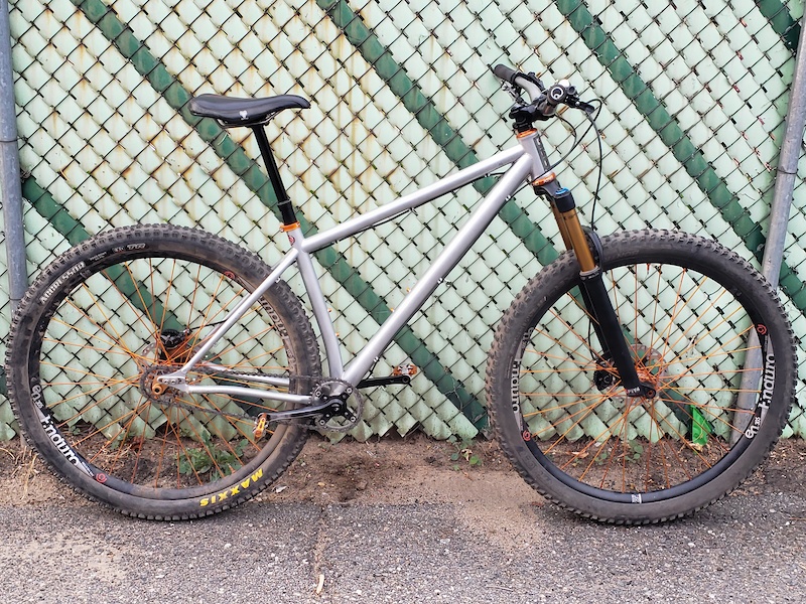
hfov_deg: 67.3
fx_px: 605
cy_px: 302
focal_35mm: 26
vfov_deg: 53.1
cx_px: 403
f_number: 2.4
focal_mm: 4.3
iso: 64
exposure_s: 1/60
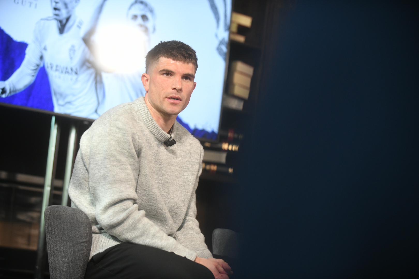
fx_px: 1629
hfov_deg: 14.7
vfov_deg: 9.8
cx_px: 210
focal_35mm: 140
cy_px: 140
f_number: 4
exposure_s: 1/320
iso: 2000
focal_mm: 140
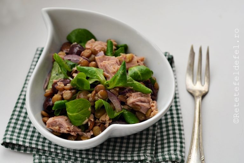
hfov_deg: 22.6
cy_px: 82
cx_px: 122
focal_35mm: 90
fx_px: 610
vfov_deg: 15.2
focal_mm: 60
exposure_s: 1/125
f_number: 8
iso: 220
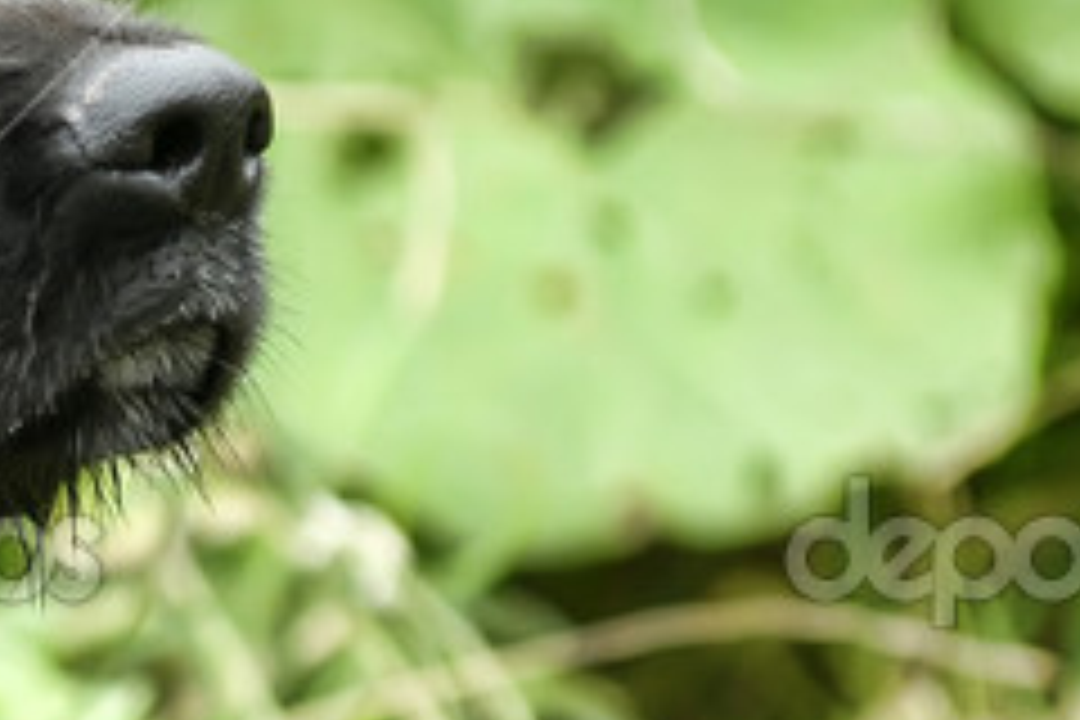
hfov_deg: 2.4
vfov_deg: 1.6
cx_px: -412
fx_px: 25558
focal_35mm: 852
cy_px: 556
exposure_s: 1/200
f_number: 6.3
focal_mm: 200
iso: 1000
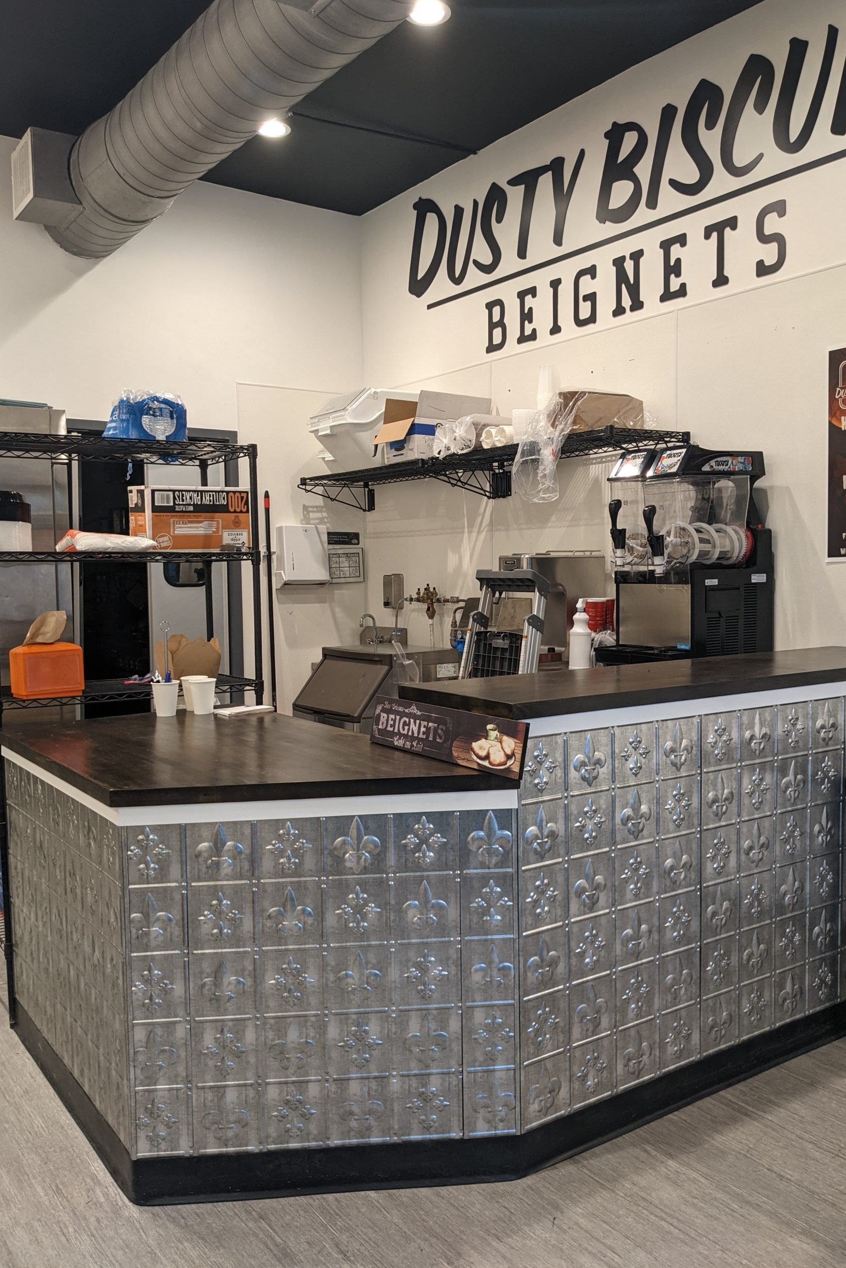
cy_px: 626
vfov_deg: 63.7
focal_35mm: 29
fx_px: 1022
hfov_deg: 45.0
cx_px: 444
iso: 98
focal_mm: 4.38
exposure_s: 1/24
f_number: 1.73
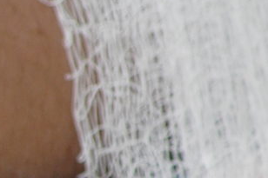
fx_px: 12234
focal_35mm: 1644
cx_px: -425
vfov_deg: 0.8
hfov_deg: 1.3
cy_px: 179
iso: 250
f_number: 4.8
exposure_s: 1/1000
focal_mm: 165
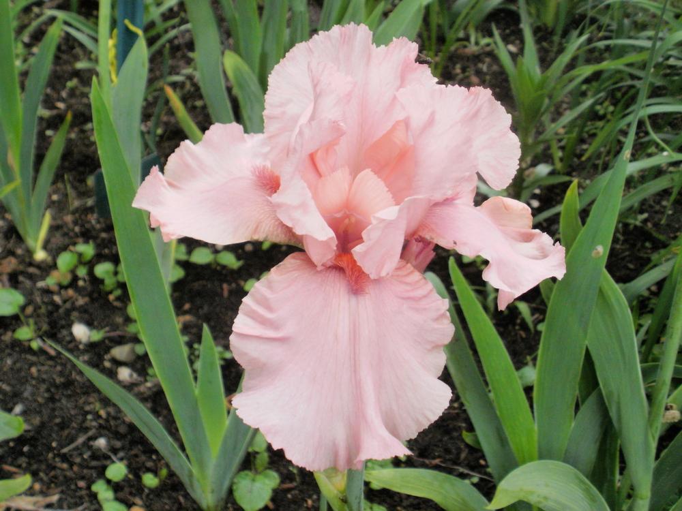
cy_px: 256
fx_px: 867
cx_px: 341
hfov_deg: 42.9
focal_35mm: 44
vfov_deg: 32.9
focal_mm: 7.7
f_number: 4
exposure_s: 1/250
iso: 250
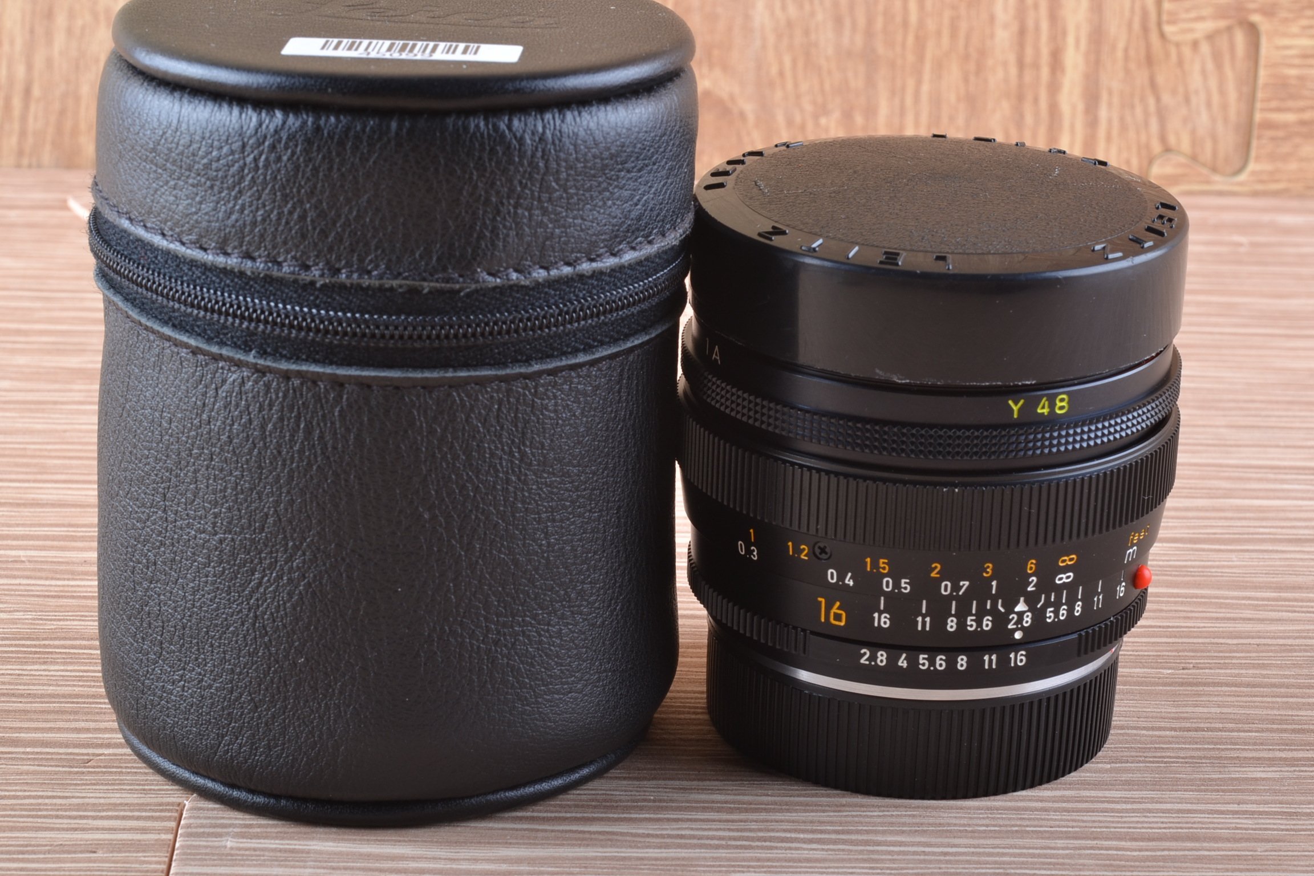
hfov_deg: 22.6
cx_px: 657
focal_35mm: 90
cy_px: 438
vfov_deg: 15.2
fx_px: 3285
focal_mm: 60
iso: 100
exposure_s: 1/160
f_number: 16
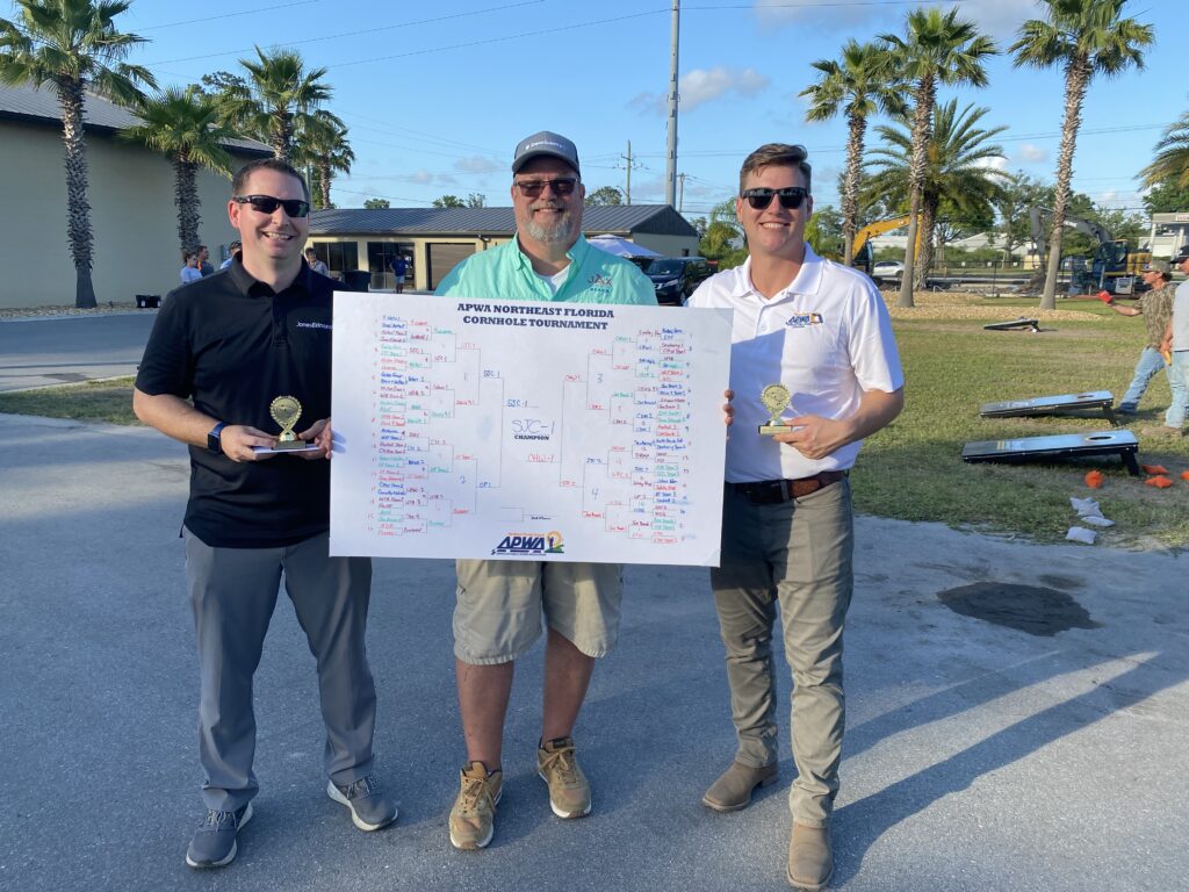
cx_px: 594
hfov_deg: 67.3
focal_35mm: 26
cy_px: 446
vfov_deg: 53.1
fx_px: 893
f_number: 1.8
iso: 32
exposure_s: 1/1300
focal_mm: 4.25
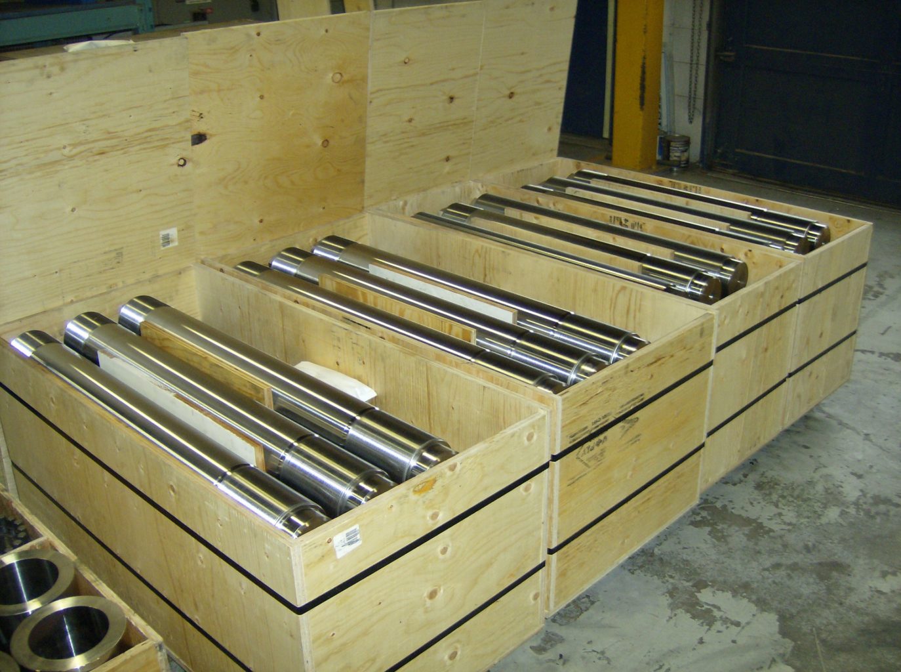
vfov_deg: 39.5
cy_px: 336
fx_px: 935
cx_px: 450
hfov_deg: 51.5
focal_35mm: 36
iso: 200
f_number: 2.8
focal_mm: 6
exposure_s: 1/60
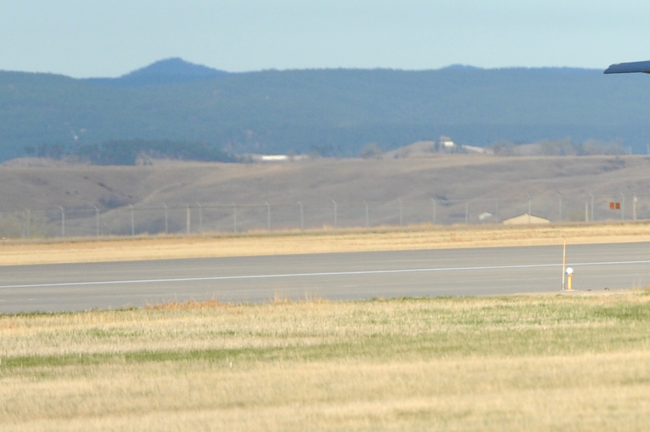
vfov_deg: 2.0
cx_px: 1023
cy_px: -59
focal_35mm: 679
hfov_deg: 3.0
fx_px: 12250
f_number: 2.8
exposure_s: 1/8000
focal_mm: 200
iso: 800
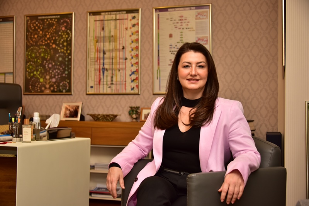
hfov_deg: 39.6
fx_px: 429
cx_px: 154
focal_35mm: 50
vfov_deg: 27.0
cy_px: 103
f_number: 4.5
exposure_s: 1/200
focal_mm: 50
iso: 500
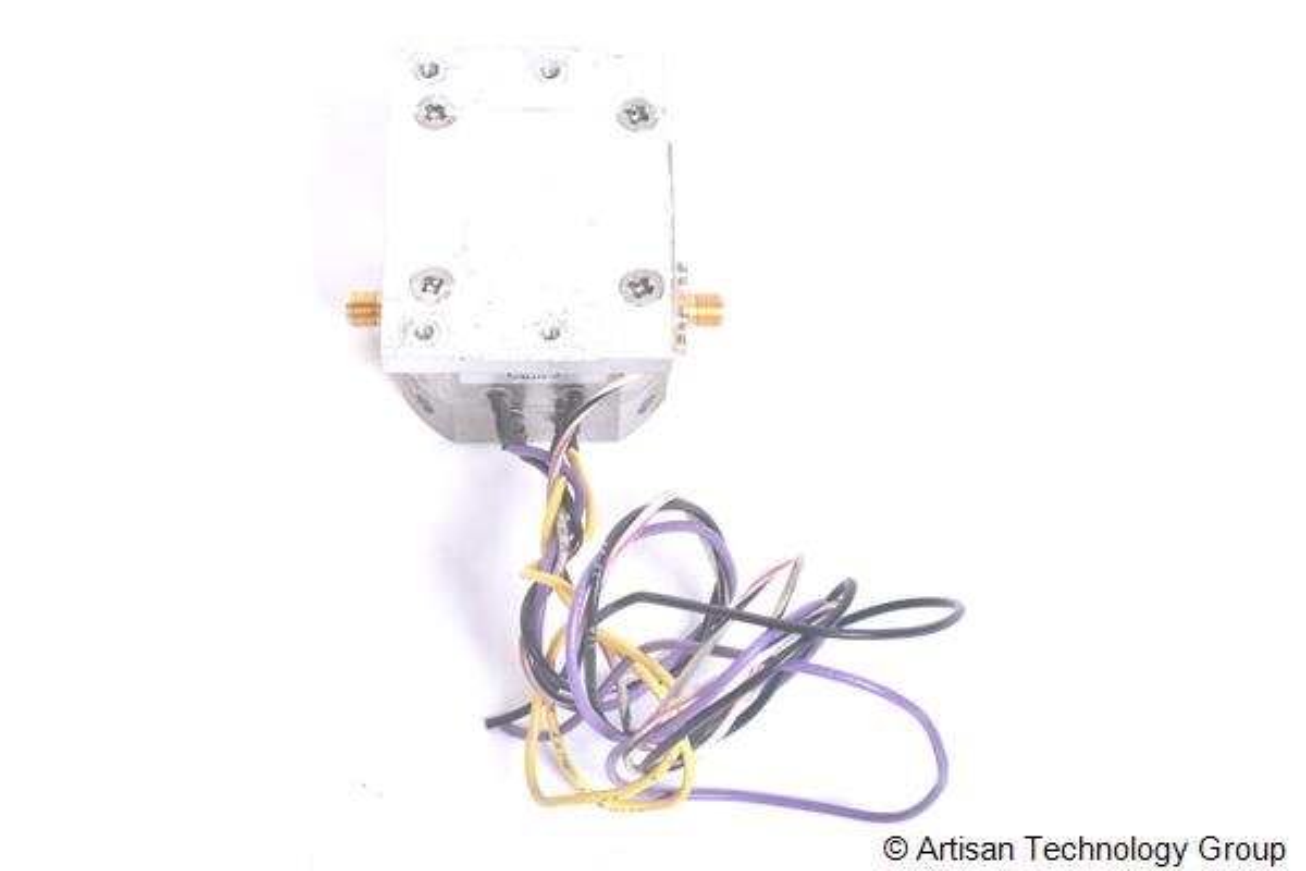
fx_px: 2285
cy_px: 436
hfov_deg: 31.9
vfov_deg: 21.6
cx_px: 653
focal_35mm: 63
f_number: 13
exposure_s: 1/200
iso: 200
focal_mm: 42
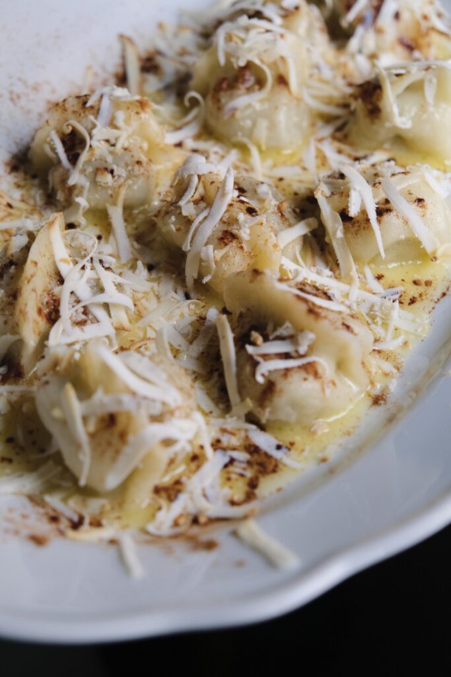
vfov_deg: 33.9
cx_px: 226
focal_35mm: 59
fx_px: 1108
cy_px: 338
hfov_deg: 23.0
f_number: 3.6
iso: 400
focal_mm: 39
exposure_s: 1/56
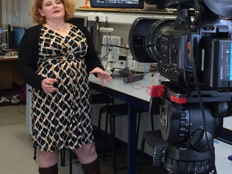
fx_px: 422
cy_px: 49
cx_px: 186
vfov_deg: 23.1
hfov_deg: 30.0
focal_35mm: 63
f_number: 2.2
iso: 64
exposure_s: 1/33
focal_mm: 4.15
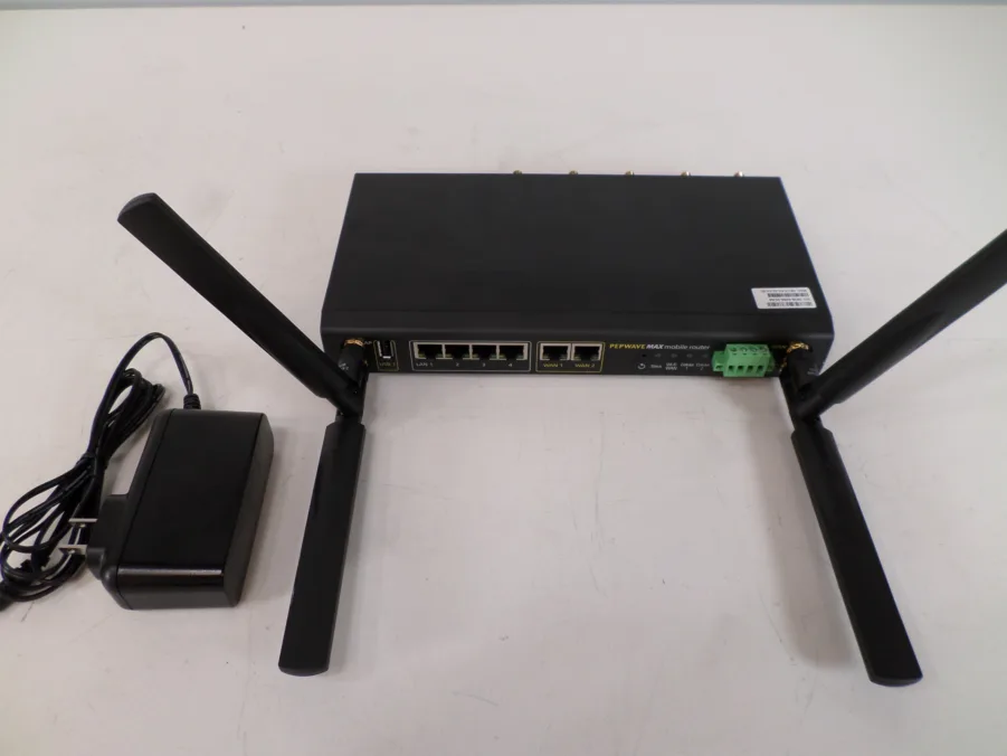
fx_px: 727
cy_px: 378
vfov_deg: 54.9
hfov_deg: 69.4
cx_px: 504
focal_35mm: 25
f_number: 2.5
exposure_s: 1/60
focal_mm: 4.5
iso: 80
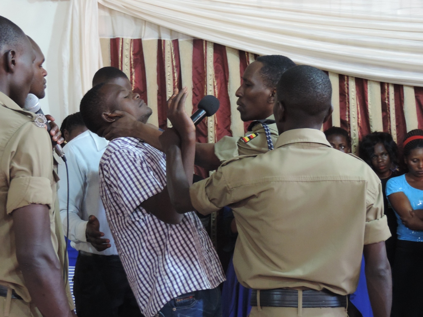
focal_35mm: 70
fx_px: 855
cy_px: 158
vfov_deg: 21.0
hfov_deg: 27.8
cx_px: 212
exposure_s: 1/15
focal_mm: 12.4
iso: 800
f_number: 3.9
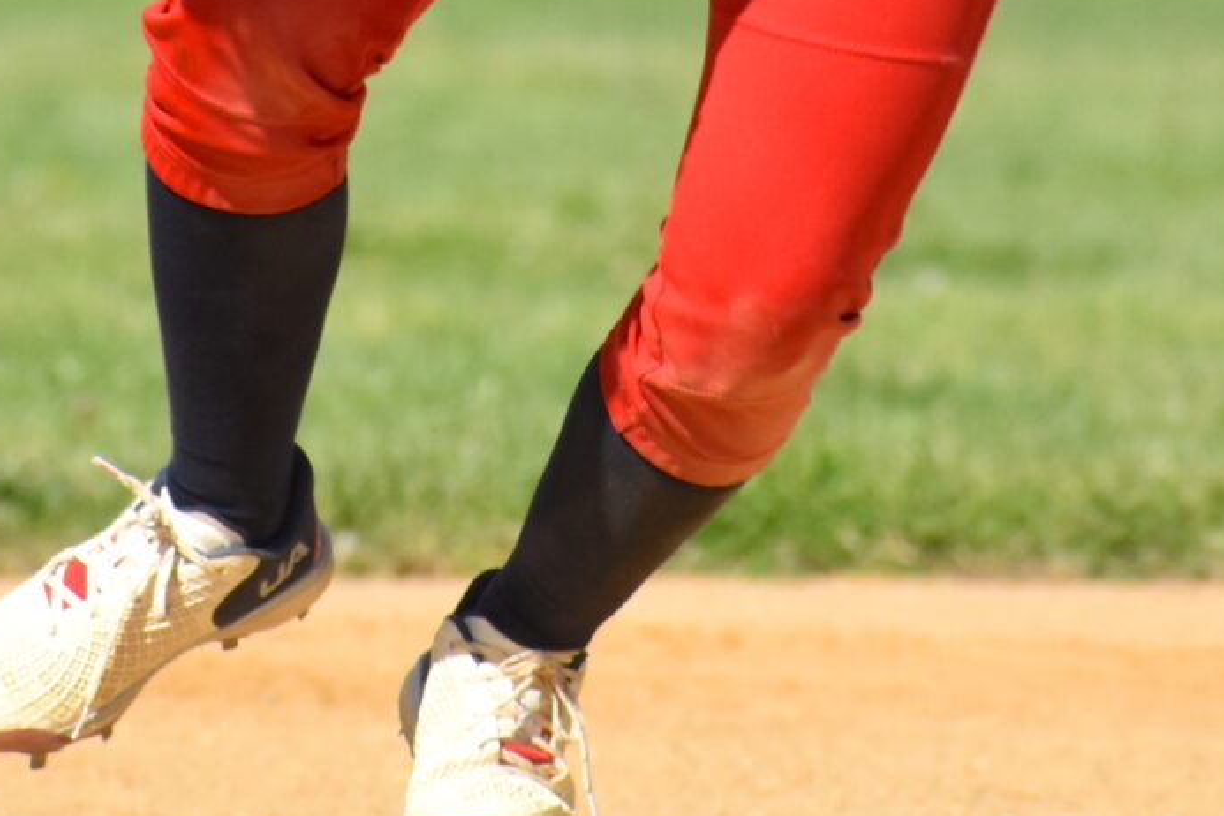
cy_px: -595
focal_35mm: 1164
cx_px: 314
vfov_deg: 1.2
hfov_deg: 1.8
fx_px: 39573
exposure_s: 1/1600
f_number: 7.1
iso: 400
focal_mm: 210
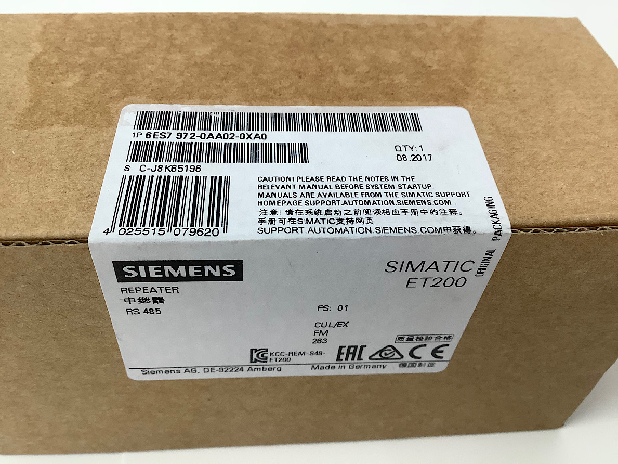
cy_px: 232
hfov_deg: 58.3
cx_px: 309
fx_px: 553
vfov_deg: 45.4
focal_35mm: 31
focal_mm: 3.3
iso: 50
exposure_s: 1/50
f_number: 2.4
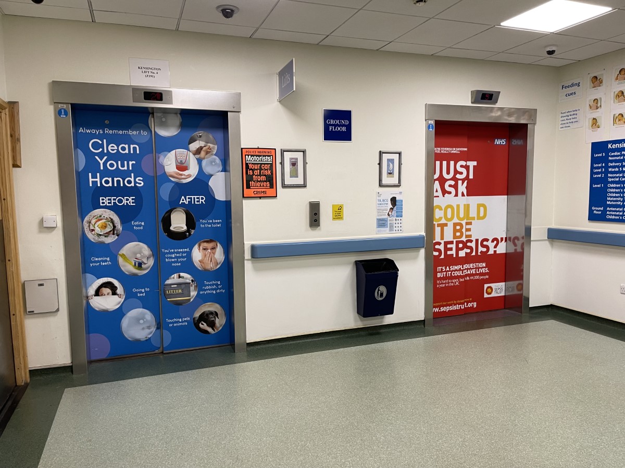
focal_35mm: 26
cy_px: 234
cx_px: 312
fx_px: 469
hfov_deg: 67.3
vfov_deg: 53.1
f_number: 1.6
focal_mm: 5.1
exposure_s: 1/50
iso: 80
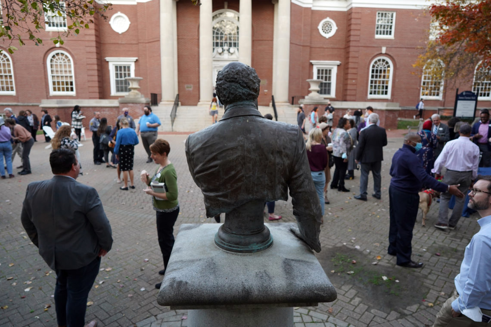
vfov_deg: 51.3
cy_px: 164
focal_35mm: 25
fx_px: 341
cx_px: 246
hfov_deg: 71.5
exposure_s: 1/250
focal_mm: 25
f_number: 5
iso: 1250
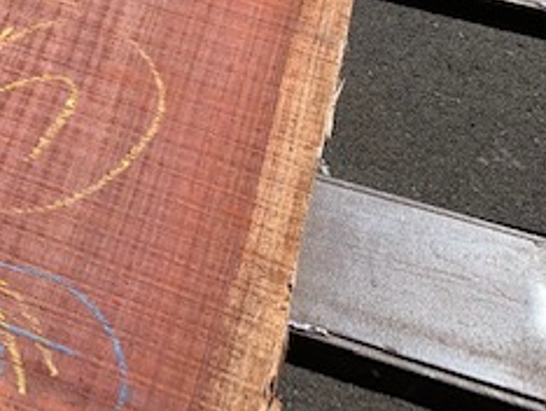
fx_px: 1121
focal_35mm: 71
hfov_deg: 26.1
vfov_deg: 19.2
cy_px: -121
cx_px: 16
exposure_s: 1/1916
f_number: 1.8
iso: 25
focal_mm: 4.25
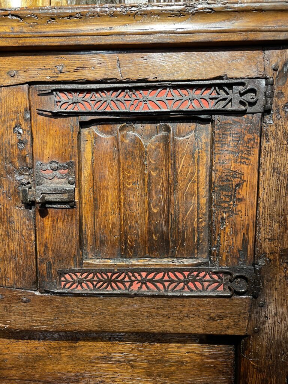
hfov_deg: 53.1
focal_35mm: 26
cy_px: 192
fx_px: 288
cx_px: 144
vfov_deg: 67.3
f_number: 1.6
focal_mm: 4.2
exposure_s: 1/50
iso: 100
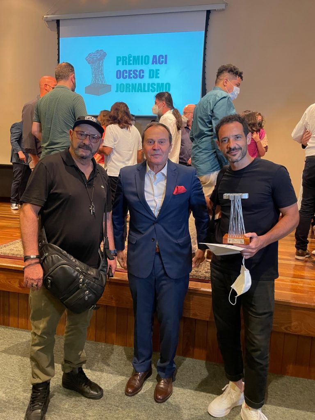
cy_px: 210
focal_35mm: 26
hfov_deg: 53.1
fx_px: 315
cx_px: 158
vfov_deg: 67.3
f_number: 1.6
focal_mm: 4.2
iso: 320
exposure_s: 1/40
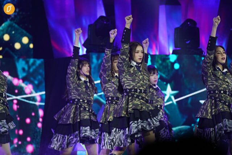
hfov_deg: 5.2
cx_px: 116
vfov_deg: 3.4
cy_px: 78
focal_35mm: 400
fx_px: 2576
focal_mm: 400
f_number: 6.3
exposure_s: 1/100
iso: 1250
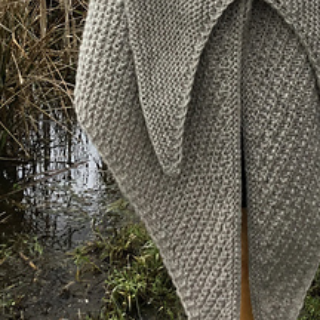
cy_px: -21
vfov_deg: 20.5
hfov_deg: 21.2
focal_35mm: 81
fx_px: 847
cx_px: 237
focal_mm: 3.3
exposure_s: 1/50
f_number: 2.4
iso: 25
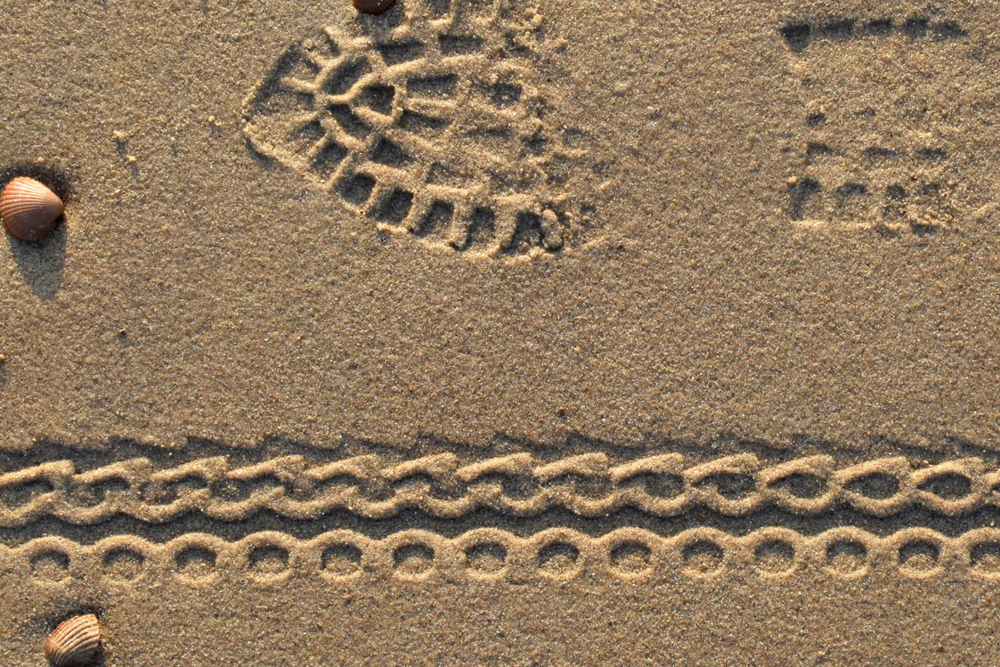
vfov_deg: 18.0
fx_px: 2103
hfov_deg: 26.6
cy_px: 356
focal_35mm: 76
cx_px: 632
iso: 1250
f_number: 11
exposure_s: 1/250
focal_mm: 35
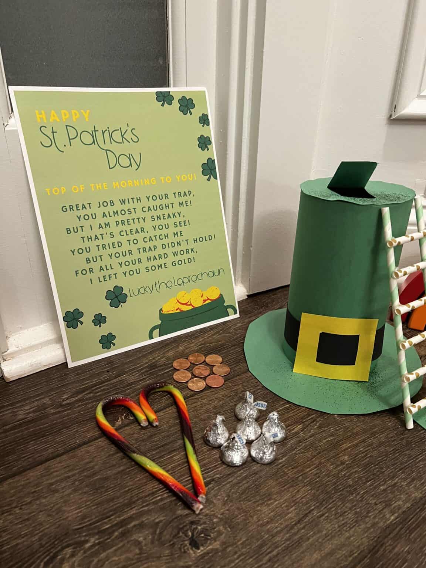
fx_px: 427
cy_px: 284
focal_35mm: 26
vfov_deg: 67.3
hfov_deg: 53.1
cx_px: 213
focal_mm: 5.7
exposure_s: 1/60
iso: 320
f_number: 1.5
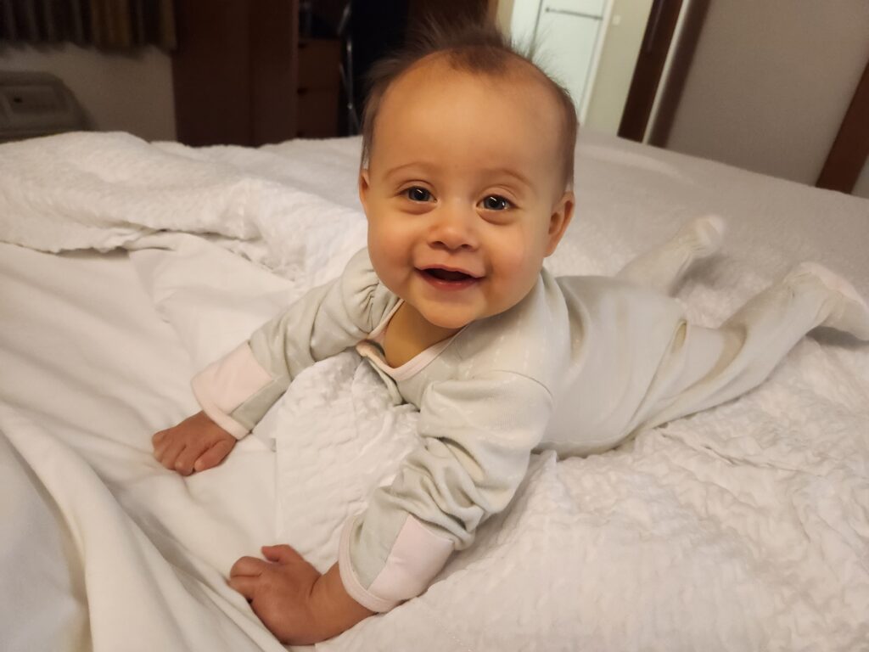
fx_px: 577
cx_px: 434
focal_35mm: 23
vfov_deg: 58.9
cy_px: 326
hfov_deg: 73.9
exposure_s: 1/120
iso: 640
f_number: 1.8
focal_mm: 5.4
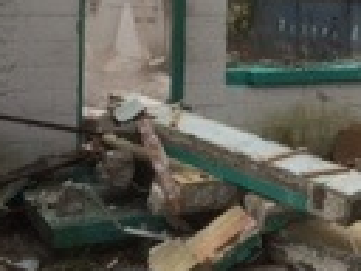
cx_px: 327
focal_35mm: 80
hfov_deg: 23.7
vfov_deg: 18.2
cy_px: 34
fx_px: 834
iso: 32
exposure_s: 1/1466
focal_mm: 4.12
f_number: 2.2
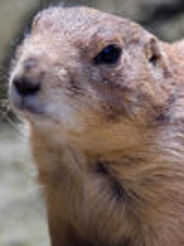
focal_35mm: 824
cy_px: 151
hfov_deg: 1.8
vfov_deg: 2.4
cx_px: 144
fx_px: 5859
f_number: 5
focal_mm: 170
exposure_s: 1/400
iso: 100
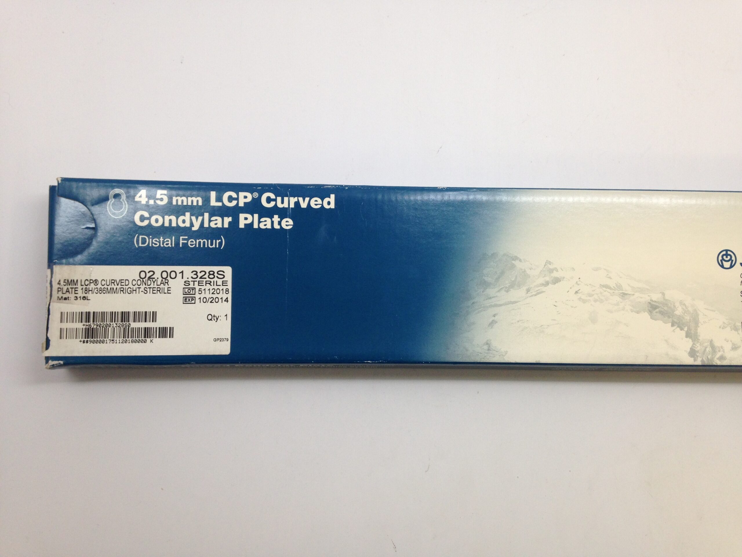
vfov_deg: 42.9
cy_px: 278
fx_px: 707
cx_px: 371
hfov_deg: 55.4
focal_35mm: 33
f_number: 2.4
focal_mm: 4.12
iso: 64
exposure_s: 1/60
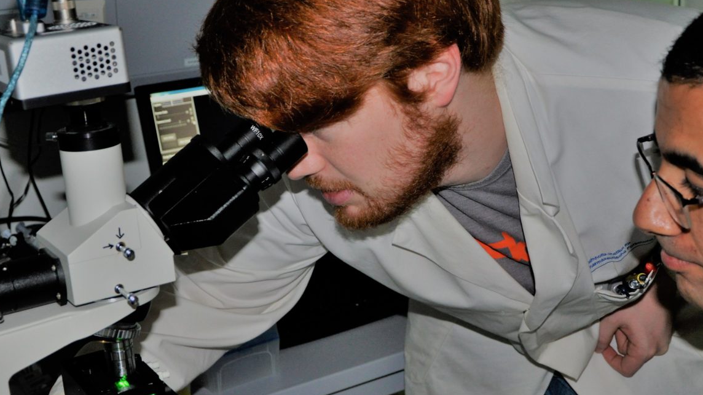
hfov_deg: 39.4
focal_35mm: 53
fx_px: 982
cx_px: 355
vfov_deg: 22.7
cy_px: 219
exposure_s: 1/30
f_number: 4
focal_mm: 25
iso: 800
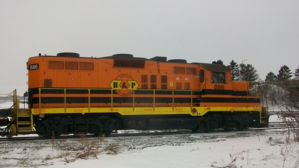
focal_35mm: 40
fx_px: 317
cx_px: 144
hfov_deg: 50.5
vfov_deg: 29.6
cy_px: 108
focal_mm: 5.7
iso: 64
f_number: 5.5
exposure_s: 1/400
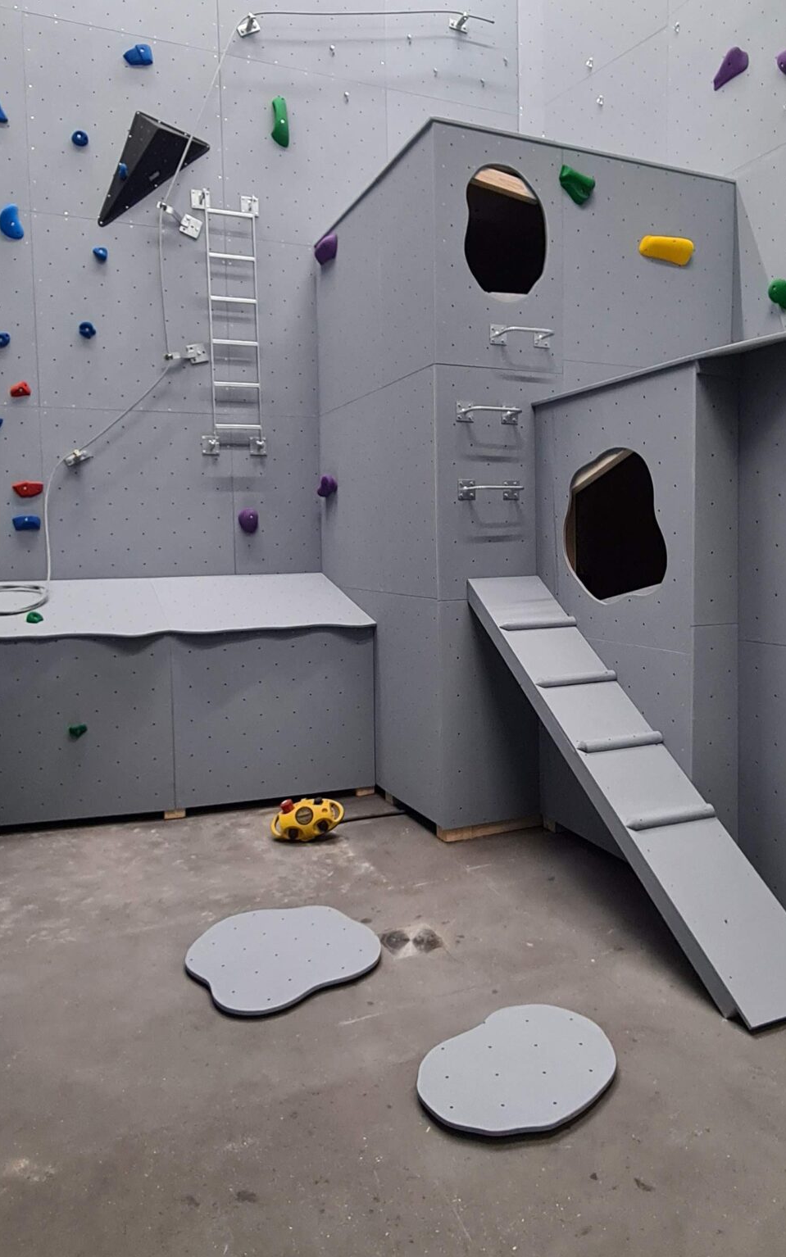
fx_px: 788
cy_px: 589
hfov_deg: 53.0
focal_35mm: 23
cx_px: 417
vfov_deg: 77.1
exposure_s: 1/33
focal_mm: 2.2
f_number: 2.2
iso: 320
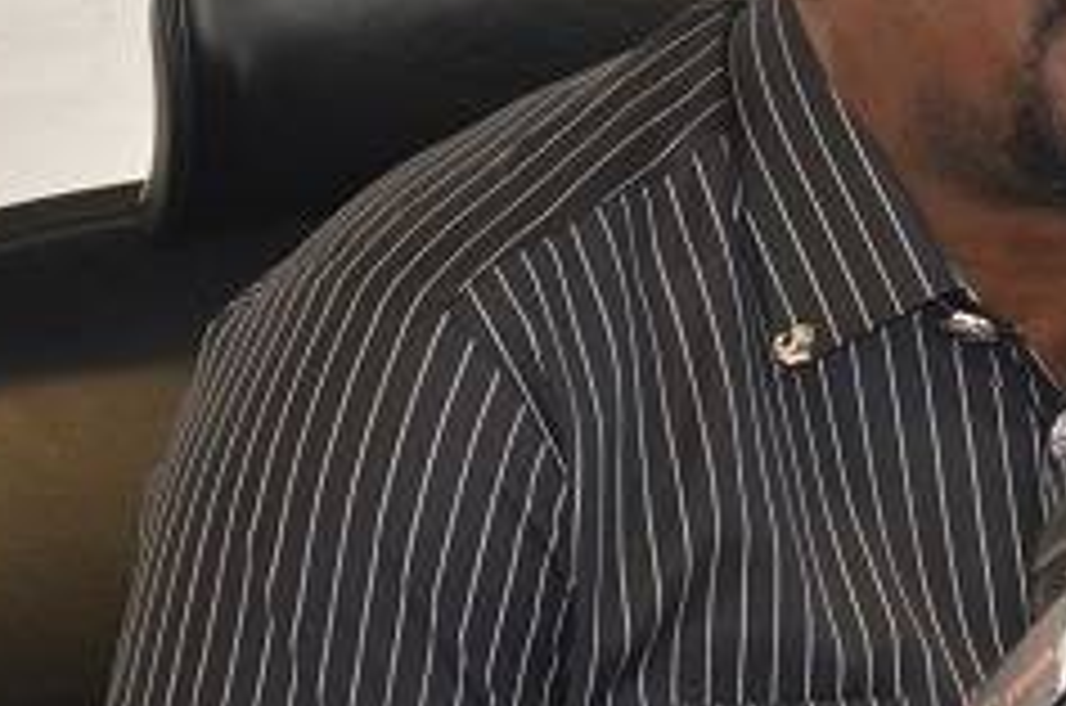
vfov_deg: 4.8
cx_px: 1070
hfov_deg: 7.2
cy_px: 128
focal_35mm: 284
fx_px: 8400
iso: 800
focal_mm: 75
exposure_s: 1/60
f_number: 5
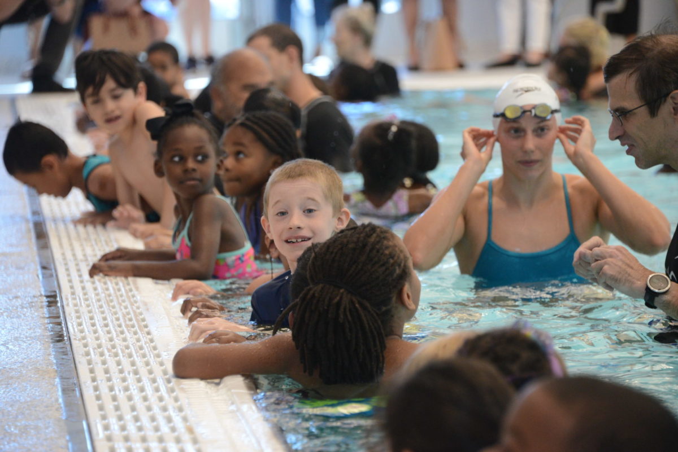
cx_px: 339
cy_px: 226
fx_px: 3956
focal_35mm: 210
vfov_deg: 6.5
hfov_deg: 9.8
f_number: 5.6
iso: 3200
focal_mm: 210
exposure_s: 1/400
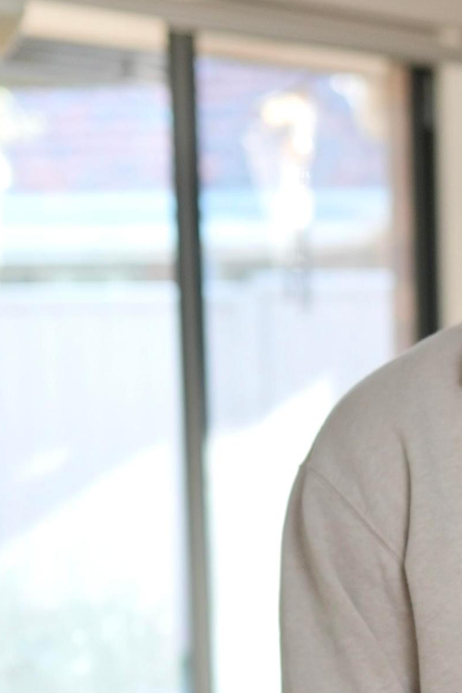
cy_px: 800
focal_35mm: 147
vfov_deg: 13.6
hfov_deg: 9.0
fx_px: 2828
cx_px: 809
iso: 250
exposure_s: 1/250
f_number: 2
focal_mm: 35
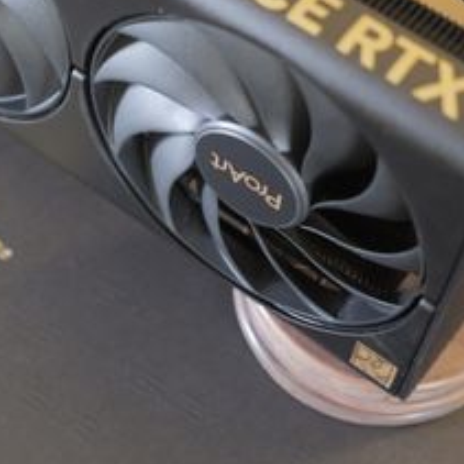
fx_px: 1395
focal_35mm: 92
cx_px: 136
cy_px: 155
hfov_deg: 18.8
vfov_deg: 18.8
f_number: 2.8
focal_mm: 22
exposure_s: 1/10
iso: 1250
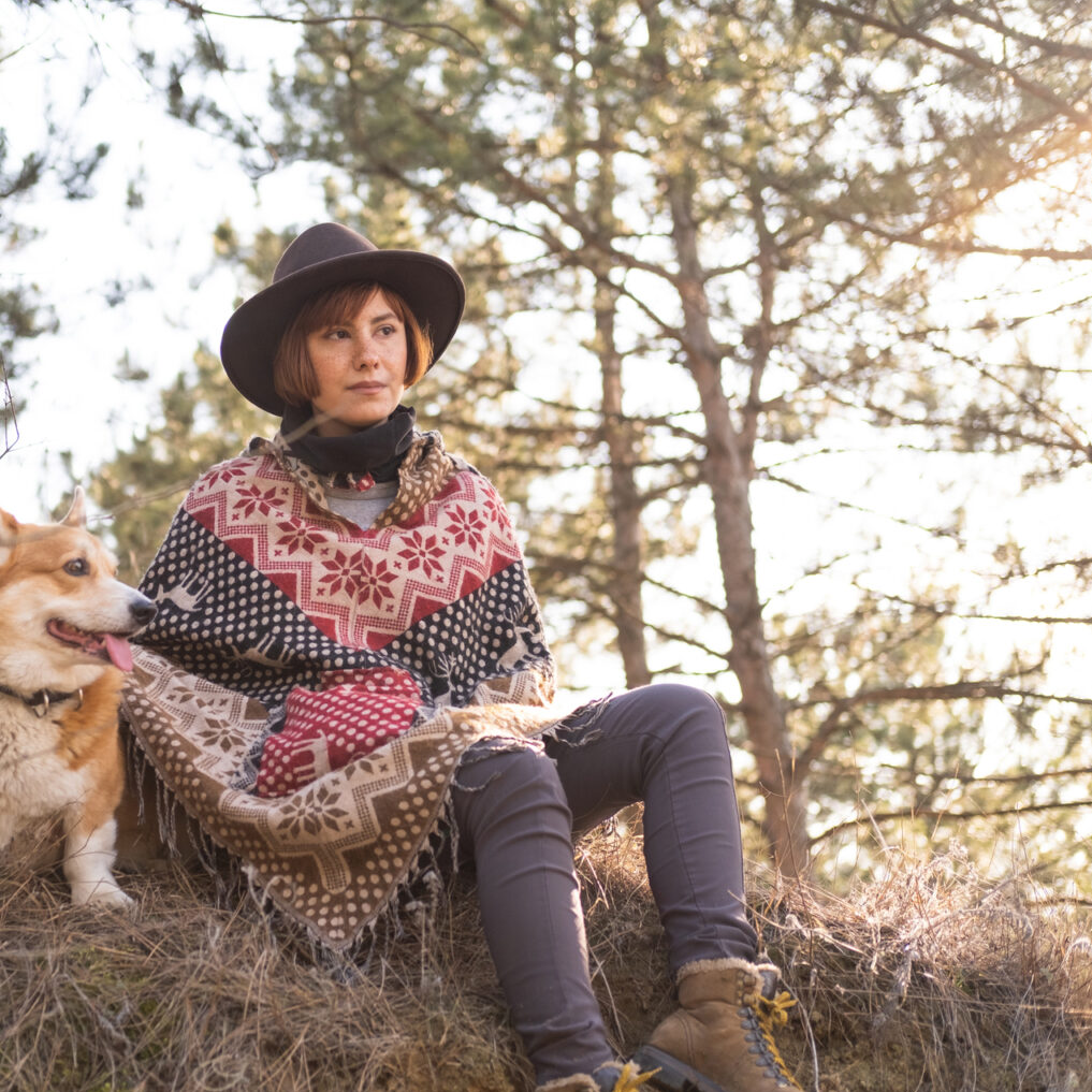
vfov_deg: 25.4
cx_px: 318
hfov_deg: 25.2
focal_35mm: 68
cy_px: 549
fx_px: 2427
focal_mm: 35
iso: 320
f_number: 2
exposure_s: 1/800
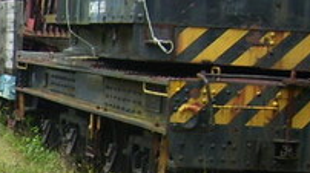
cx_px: -181
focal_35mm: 170
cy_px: 219
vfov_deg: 7.0
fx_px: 1396
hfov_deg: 12.0
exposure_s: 1/250
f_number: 2.7
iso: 80
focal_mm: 6
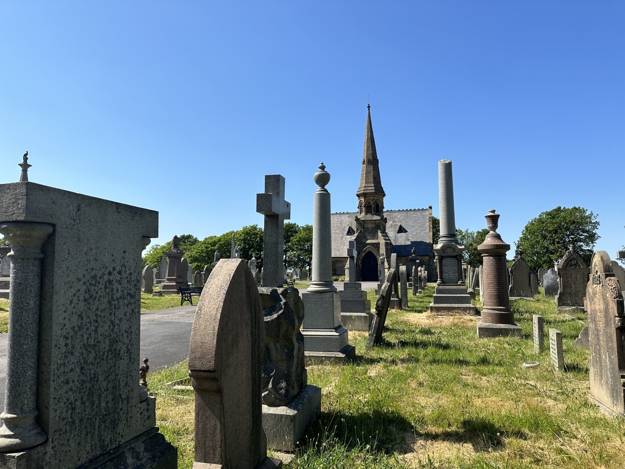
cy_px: 234
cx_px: 312
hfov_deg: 71.6
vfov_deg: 56.8
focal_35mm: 24
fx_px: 433
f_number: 1.78
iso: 80
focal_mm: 6.86
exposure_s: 1/4545
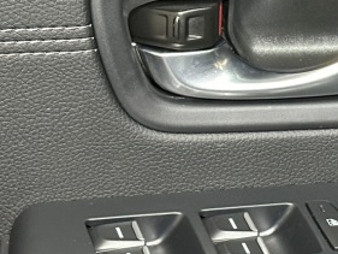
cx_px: 367
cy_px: 188
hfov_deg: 11.1
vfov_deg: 8.5
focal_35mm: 175
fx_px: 1709
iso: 640
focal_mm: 6.86
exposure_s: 1/30
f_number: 1.78
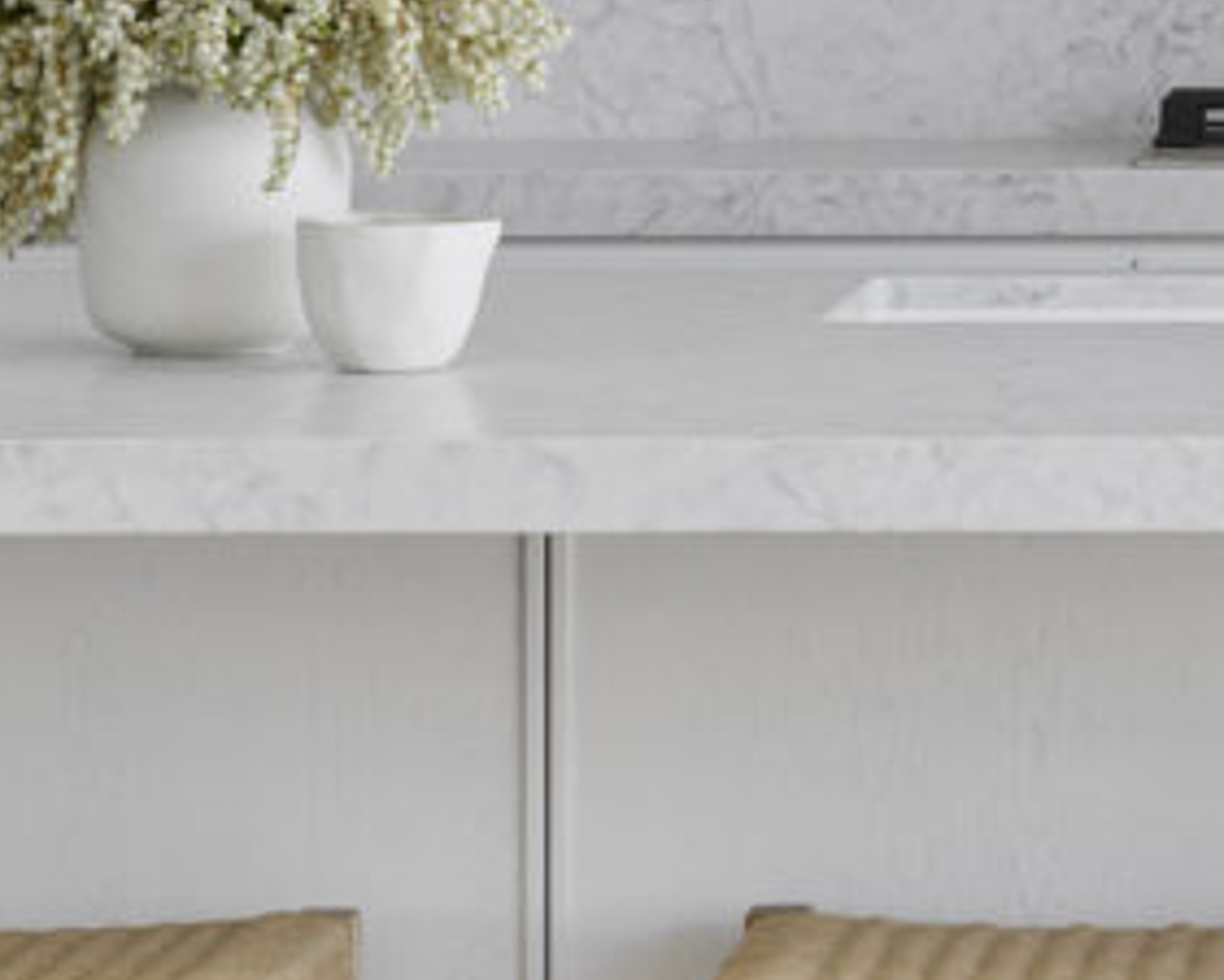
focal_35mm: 171
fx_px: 6197
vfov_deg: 8.9
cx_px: 1694
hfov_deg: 11.0
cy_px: -150
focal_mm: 50
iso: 100
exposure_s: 1/25
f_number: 8
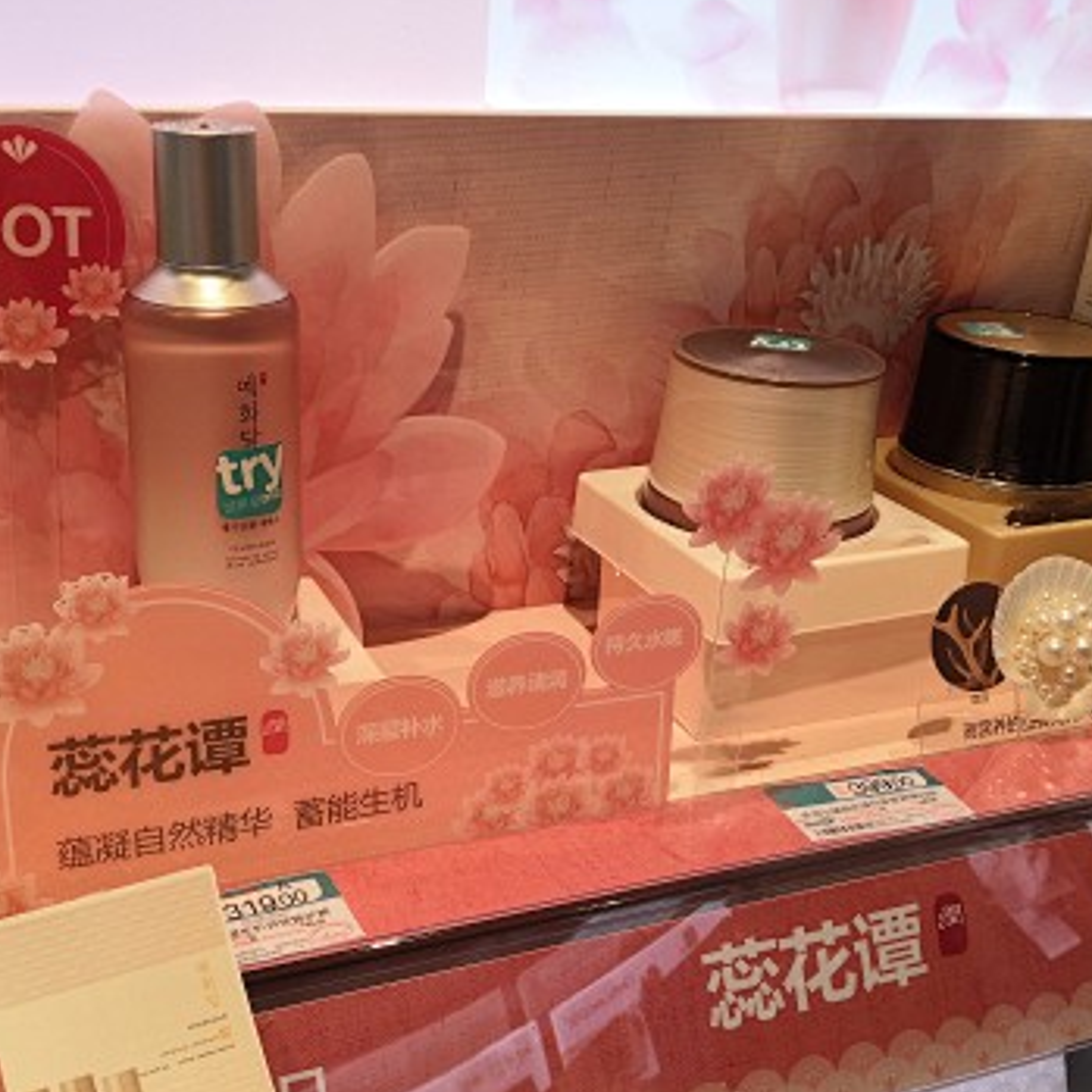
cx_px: 554
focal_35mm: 45
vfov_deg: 37.5
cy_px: 623
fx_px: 1606
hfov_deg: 37.6
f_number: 2.2
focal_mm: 3.81
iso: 64
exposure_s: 1/100
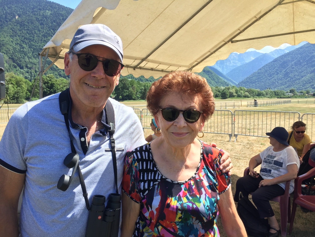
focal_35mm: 29
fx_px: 264
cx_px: 158
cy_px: 118
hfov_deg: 61.7
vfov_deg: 48.2
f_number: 2.2
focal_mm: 4.15
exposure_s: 1/719
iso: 32
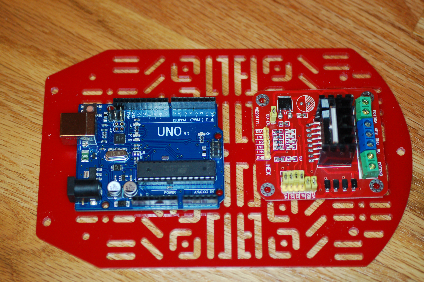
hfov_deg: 27.0
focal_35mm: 75
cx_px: 212
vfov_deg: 18.1
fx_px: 883
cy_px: 141
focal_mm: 50
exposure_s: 1/125
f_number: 2.8
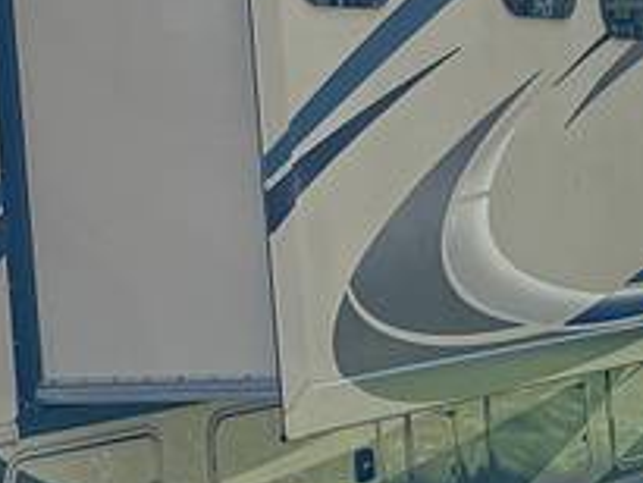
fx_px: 2175
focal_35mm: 117
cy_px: 141
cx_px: -50
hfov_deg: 16.4
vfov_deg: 12.6
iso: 80
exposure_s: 1/1923
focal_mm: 6.86
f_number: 1.78
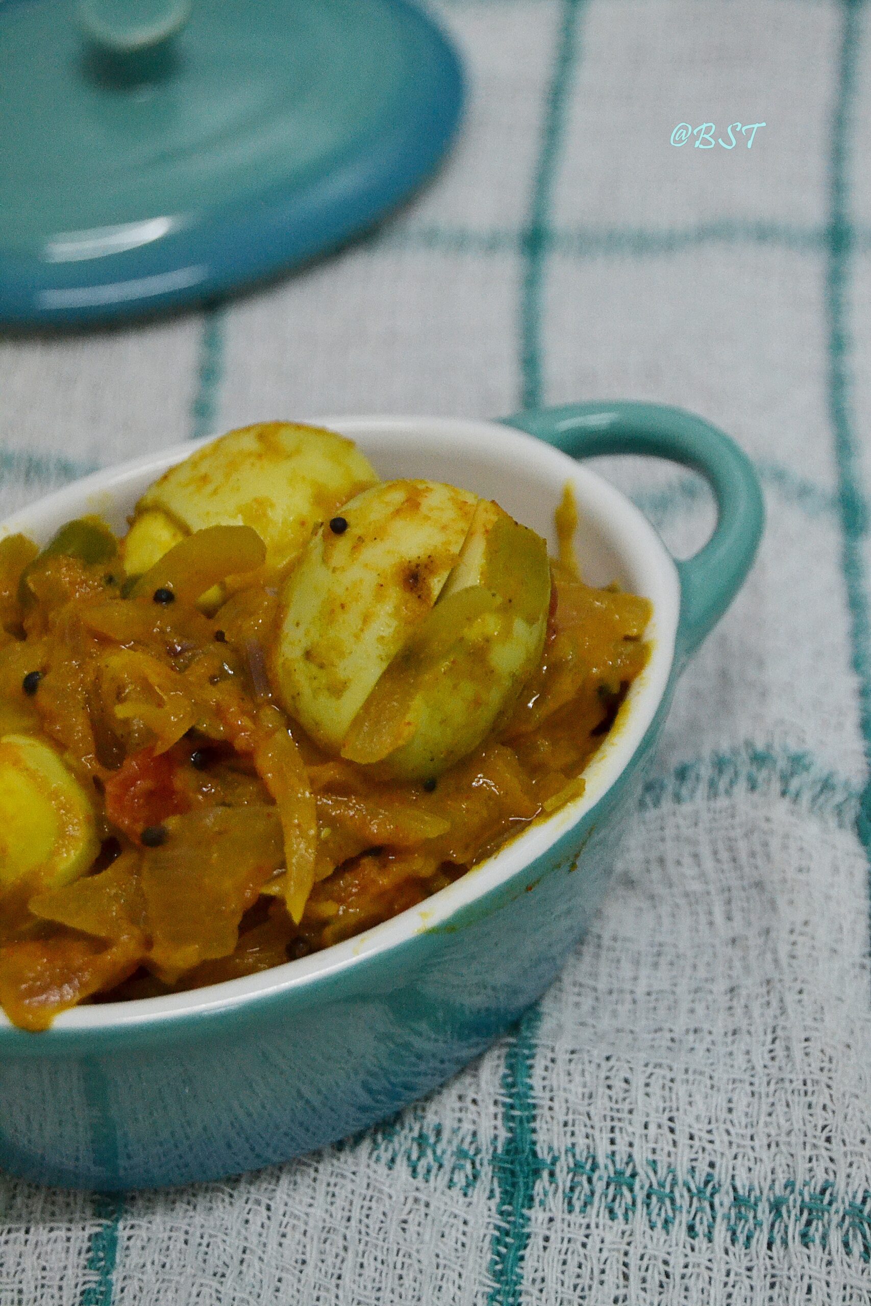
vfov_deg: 24.6
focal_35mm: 82
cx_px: 436
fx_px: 2993
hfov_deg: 16.6
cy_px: 653
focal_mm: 55
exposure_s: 1/60
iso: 2500
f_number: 5.6
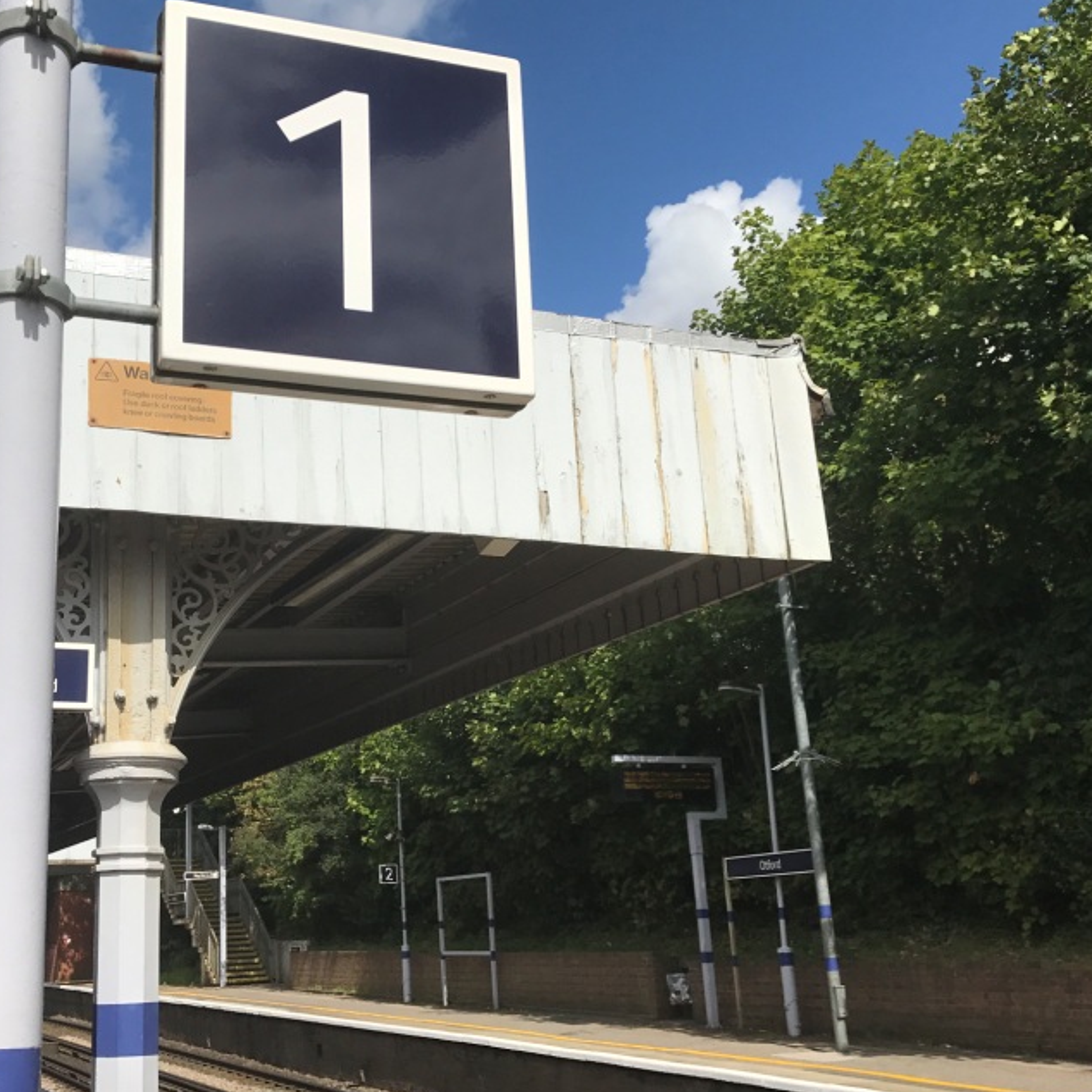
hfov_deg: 41.5
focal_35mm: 40
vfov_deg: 41.9
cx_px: 391
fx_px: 1428
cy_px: 551
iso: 20
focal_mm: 3.99
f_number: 1.8
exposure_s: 1/4808
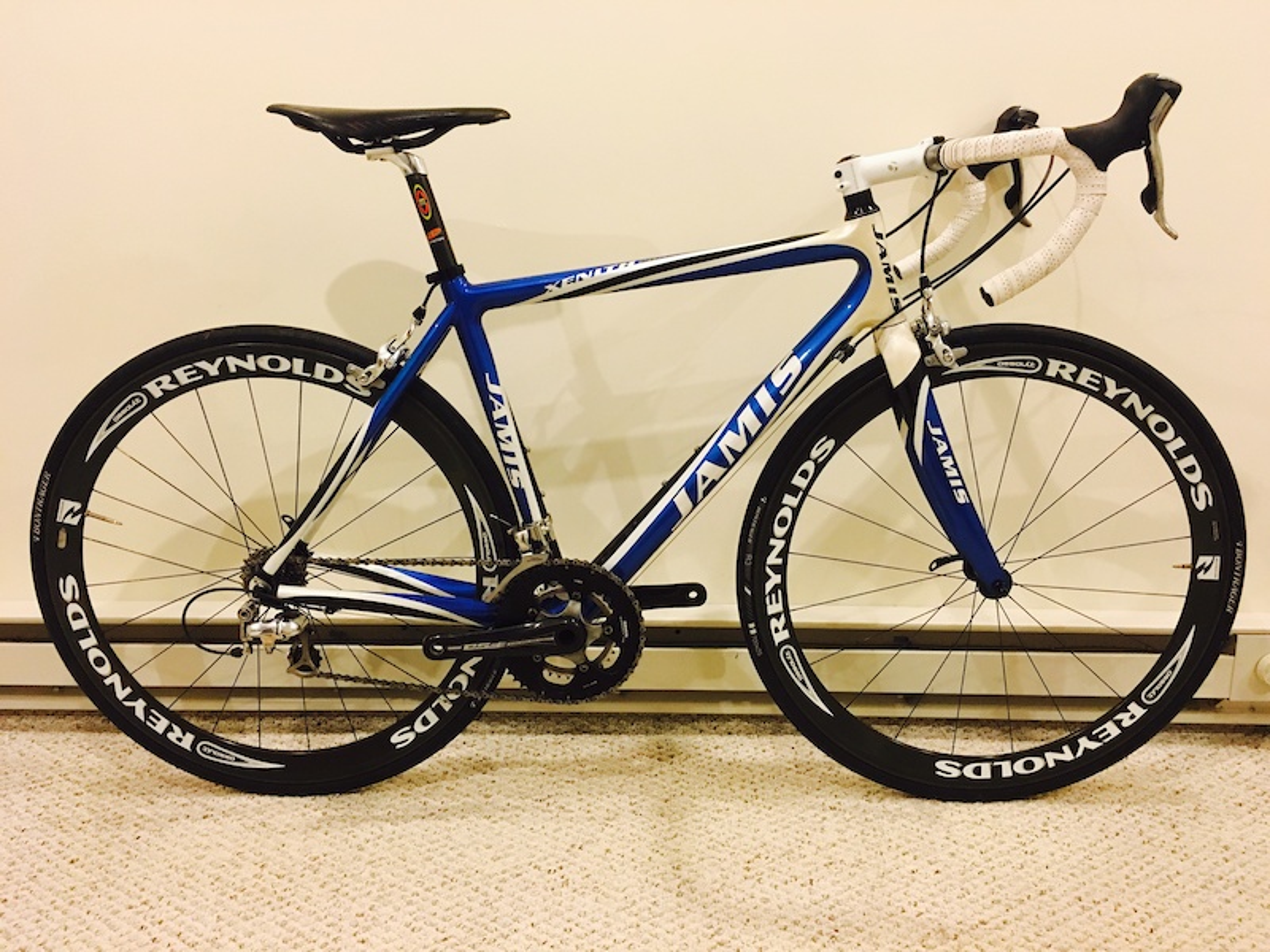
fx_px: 1064
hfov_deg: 61.7
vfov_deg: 48.2
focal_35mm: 29
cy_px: 476
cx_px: 635
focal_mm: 4.15
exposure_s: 1/20
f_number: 2.2
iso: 200
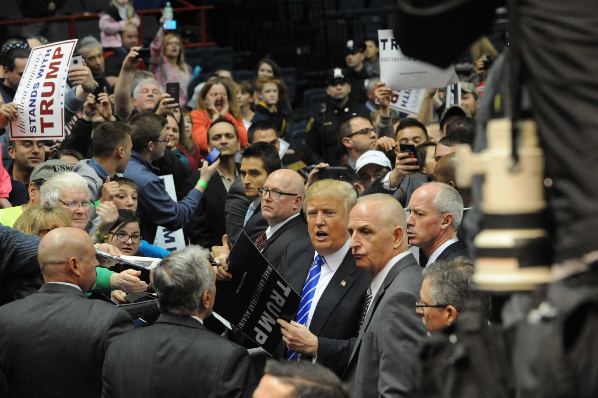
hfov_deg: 17.1
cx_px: 299
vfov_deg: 11.4
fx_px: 1992
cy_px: 199
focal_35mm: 120
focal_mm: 120
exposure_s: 1/100
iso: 6400
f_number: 5.6
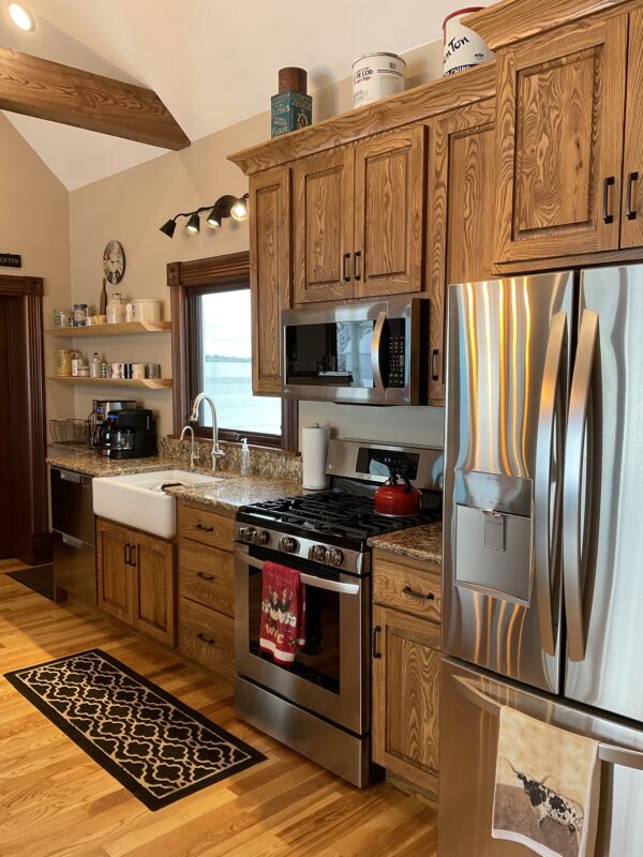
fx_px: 718
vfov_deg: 61.7
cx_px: 322
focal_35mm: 29
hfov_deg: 48.2
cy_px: 428
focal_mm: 3
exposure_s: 1/60
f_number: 1.8
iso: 64
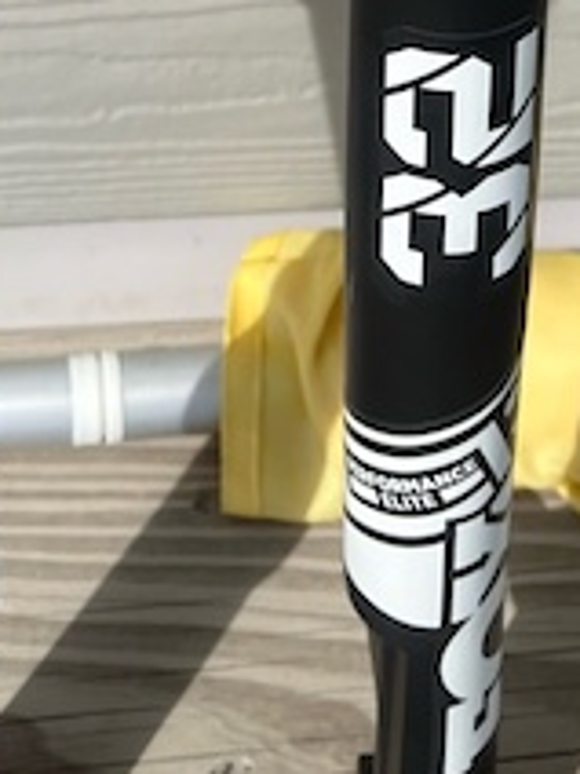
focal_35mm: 98
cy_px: -478
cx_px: 168
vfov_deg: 17.4
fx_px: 2189
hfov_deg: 15.0
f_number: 1.6
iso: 50
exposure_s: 1/3049
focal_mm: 5.1
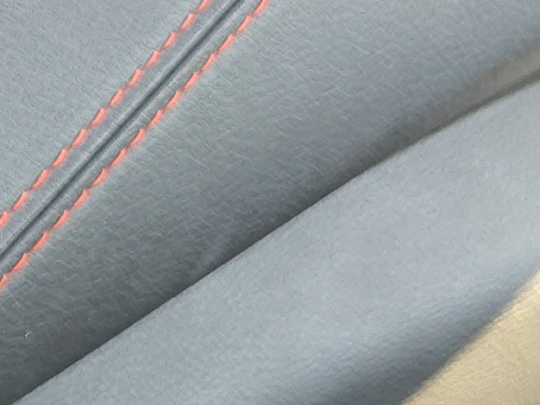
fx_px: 2292
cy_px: 313
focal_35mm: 147
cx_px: -1052
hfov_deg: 10.1
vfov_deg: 10.1
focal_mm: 6.3
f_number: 1.7
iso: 50
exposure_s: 1/180
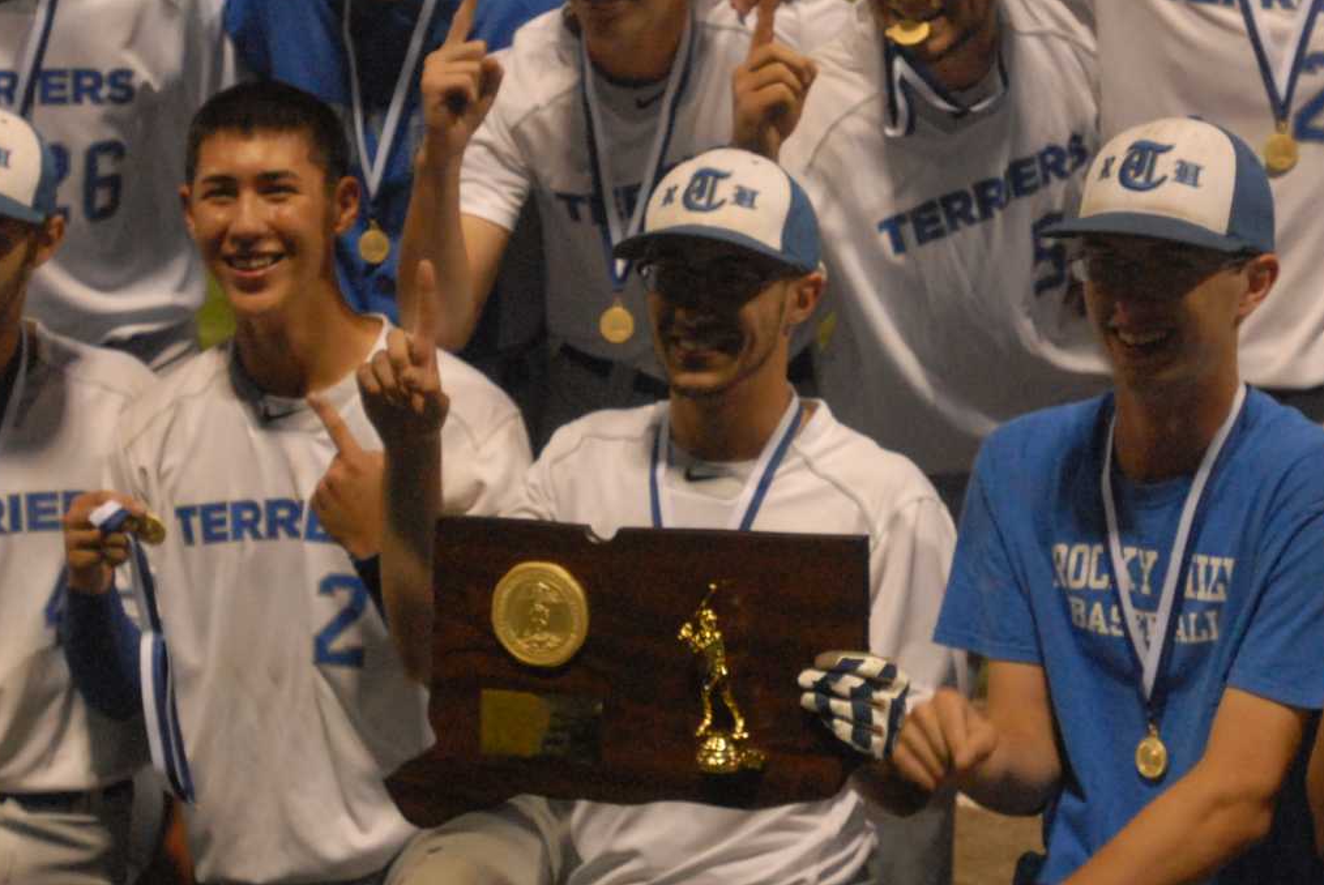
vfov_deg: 12.9
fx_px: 3902
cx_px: 780
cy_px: 339
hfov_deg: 19.2
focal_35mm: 106
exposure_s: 1/250
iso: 1250
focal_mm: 35
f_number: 4
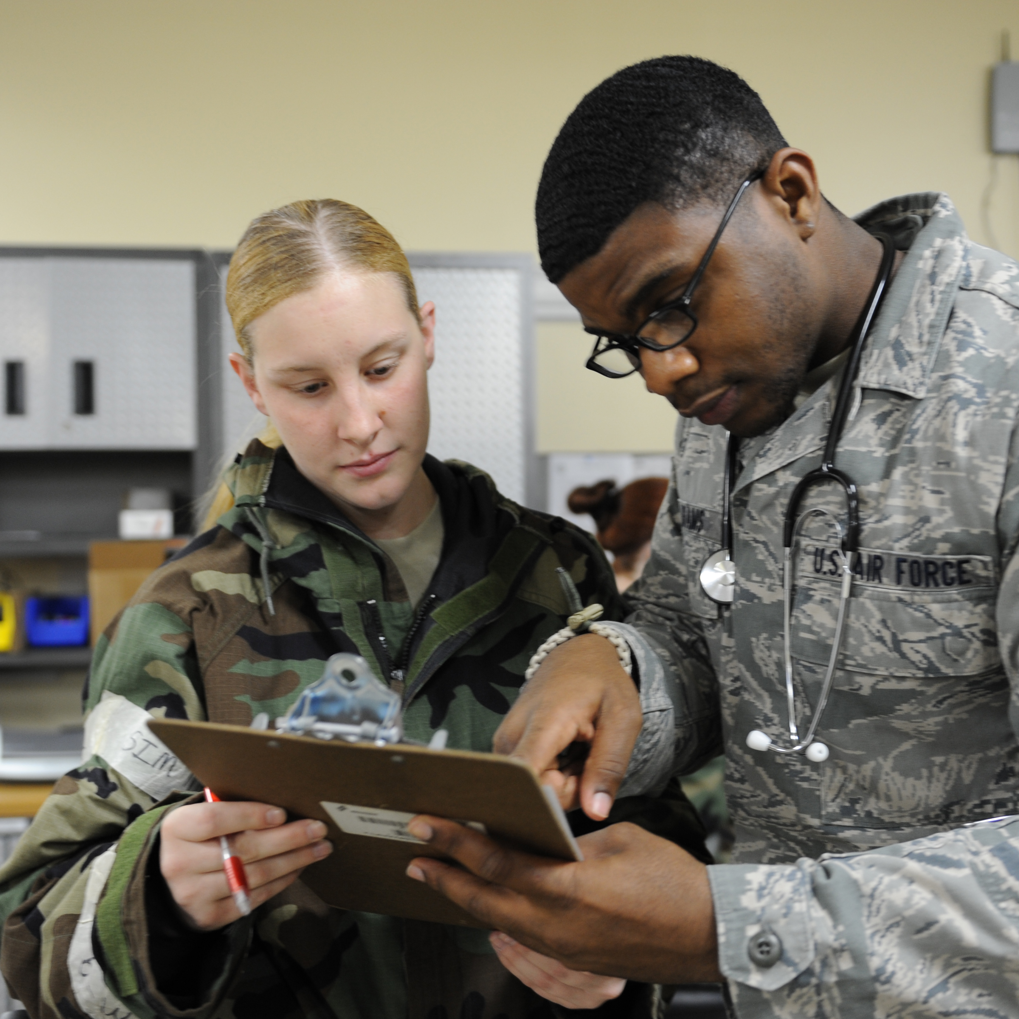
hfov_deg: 38.3
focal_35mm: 44
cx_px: 550
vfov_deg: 38.3
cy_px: 545
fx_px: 1465
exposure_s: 1/30
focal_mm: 32
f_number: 2.8
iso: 640
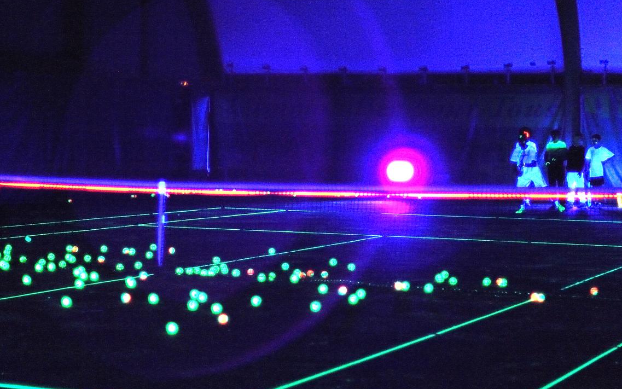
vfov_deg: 15.2
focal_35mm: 86
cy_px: 142
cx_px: 280
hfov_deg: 24.1
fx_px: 1458
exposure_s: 1/250
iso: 3200
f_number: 1.4
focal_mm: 50
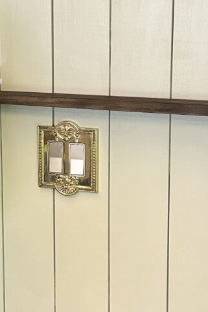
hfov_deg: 16.3
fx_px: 719
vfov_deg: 24.4
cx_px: 20
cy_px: 135
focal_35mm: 83
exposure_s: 1/60
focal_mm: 6.86
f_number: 1.78
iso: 160
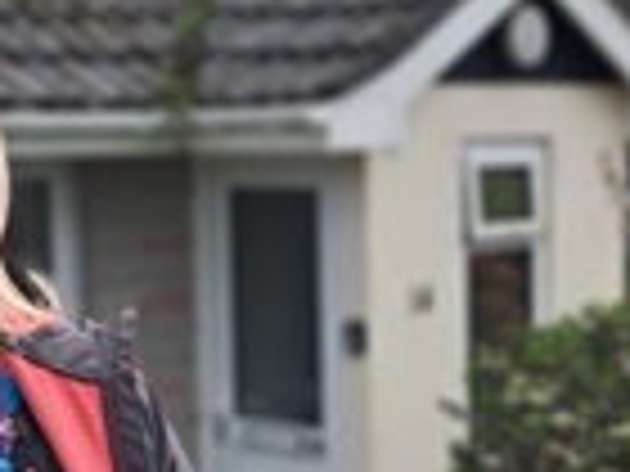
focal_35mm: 89
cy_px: 357
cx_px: 297
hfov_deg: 22.0
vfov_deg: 16.5
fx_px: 1620
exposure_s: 1/733
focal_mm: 4.65
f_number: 1.8
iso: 32
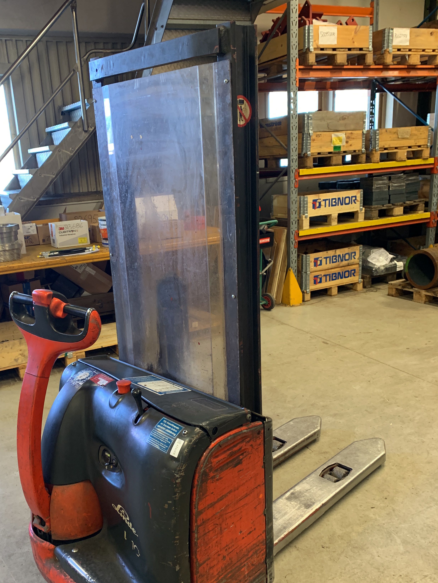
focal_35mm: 32
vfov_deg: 56.6
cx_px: 177
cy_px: 329
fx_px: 540
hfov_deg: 44.0
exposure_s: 1/50
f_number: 1.8
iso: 160
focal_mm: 4.25
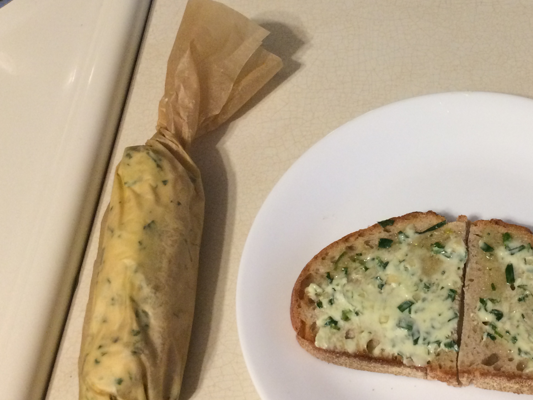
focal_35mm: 49
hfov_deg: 37.3
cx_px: 436
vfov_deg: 29.7
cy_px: 182
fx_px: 754
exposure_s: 1/30
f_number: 2.2
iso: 200
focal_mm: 4.15
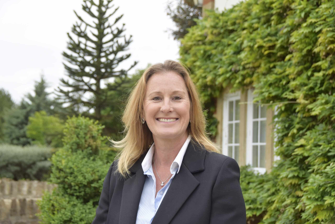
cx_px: 168
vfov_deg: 17.5
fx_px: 726
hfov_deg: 26.0
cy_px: 112
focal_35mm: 78
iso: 400
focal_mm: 52
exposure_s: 1/200
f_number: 7.1
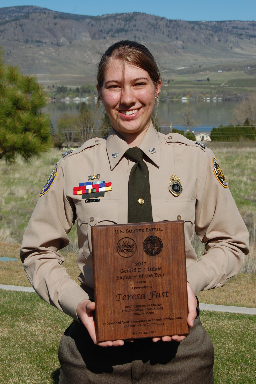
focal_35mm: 63
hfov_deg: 21.5
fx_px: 673
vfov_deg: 31.9
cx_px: 128
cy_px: 192
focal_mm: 42
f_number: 10
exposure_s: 1/400
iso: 200
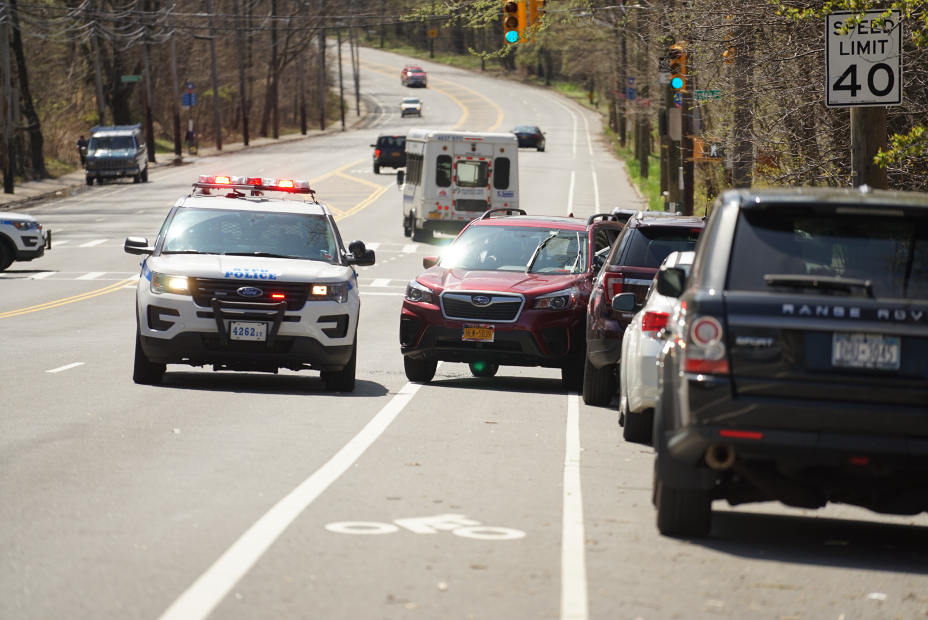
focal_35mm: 200
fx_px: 5159
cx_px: 464
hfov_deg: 10.3
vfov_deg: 6.9
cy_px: 310
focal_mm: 200
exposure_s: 1/1000
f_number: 4
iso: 125
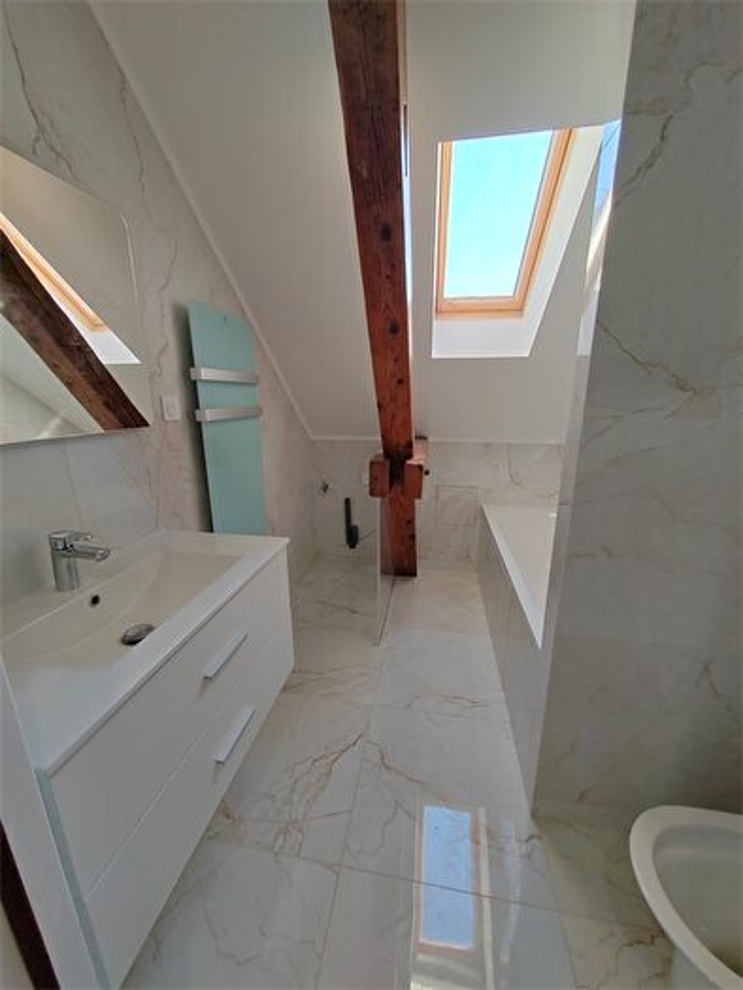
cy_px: 495
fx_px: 372
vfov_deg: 106.2
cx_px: 372
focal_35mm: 13
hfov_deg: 89.9
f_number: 2.2
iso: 100
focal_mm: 2.17
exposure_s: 1/50
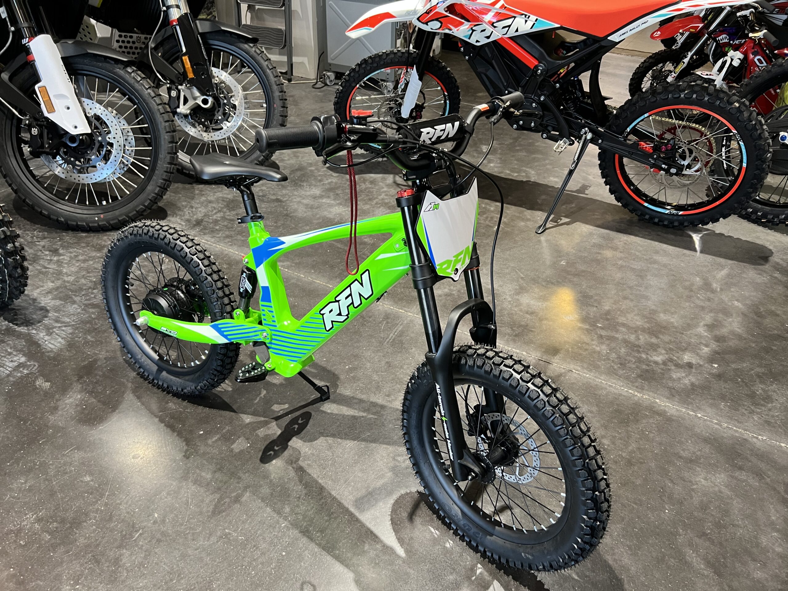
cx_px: 394
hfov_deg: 67.3
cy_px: 296
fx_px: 592
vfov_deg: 53.1
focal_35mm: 26
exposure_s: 1/60
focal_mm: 5.7
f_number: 1.5
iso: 250
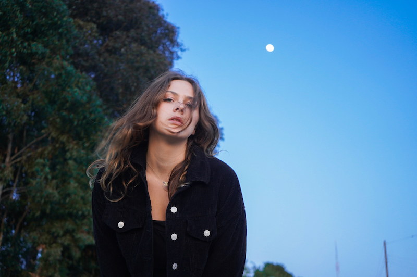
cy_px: 138
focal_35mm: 48
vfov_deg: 28.0
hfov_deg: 41.1
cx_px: 208
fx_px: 556
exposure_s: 1/50
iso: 500
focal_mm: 48
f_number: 4.5
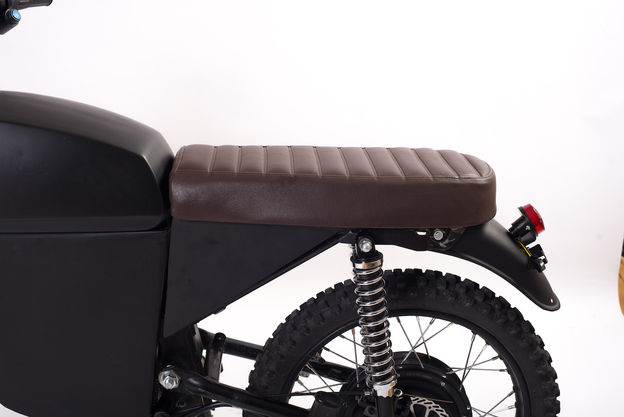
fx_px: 867
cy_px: 208
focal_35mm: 50
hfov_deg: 39.6
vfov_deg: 27.0
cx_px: 312
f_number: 7.1
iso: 160
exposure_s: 1/160
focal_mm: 50
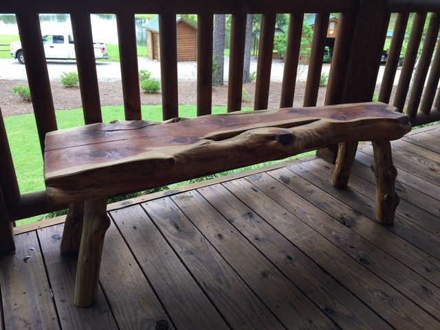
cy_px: 165
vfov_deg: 48.2
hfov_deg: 61.7
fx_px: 369
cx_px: 220
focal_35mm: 29
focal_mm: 4.15
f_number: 2.2
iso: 25
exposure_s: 1/120
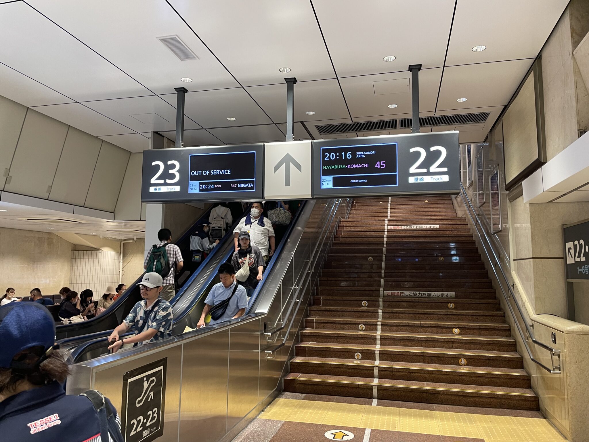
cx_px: 294
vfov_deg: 53.1
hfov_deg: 67.3
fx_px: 442
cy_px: 221
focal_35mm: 26
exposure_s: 1/50
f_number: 1.6
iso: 125
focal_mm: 4.2
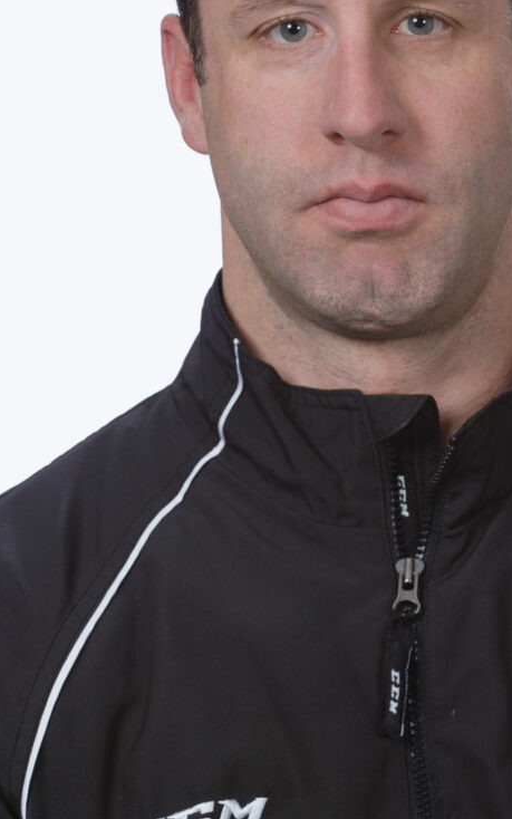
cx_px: 389
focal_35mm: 277
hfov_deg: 4.7
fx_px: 6182
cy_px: 410
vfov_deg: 7.6
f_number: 8
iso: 100
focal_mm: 130
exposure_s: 1/125
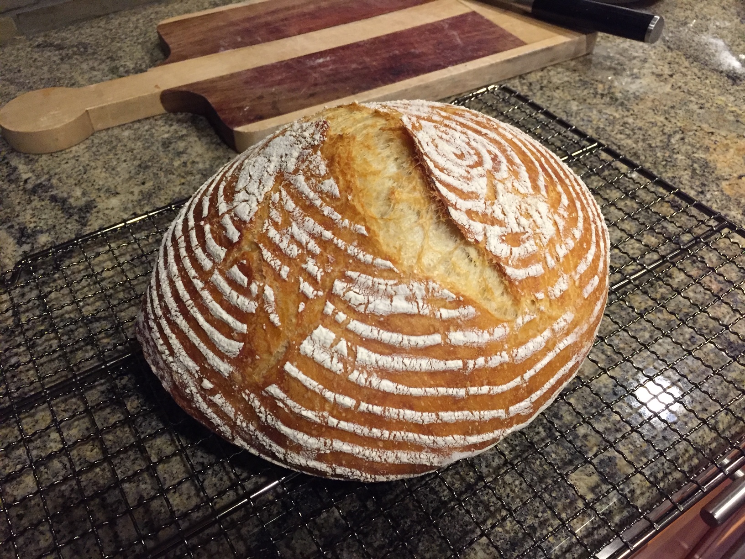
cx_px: 372
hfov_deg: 61.7
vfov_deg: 48.2
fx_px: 624
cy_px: 280
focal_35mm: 29
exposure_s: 1/30
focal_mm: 4.15
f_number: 2.2
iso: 250
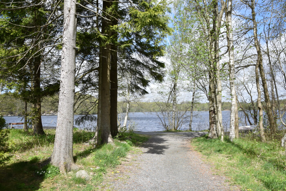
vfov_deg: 50.4
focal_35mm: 26
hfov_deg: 70.4
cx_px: 143
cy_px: 96
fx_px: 203
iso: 200
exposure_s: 1/320
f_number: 9
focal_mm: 17
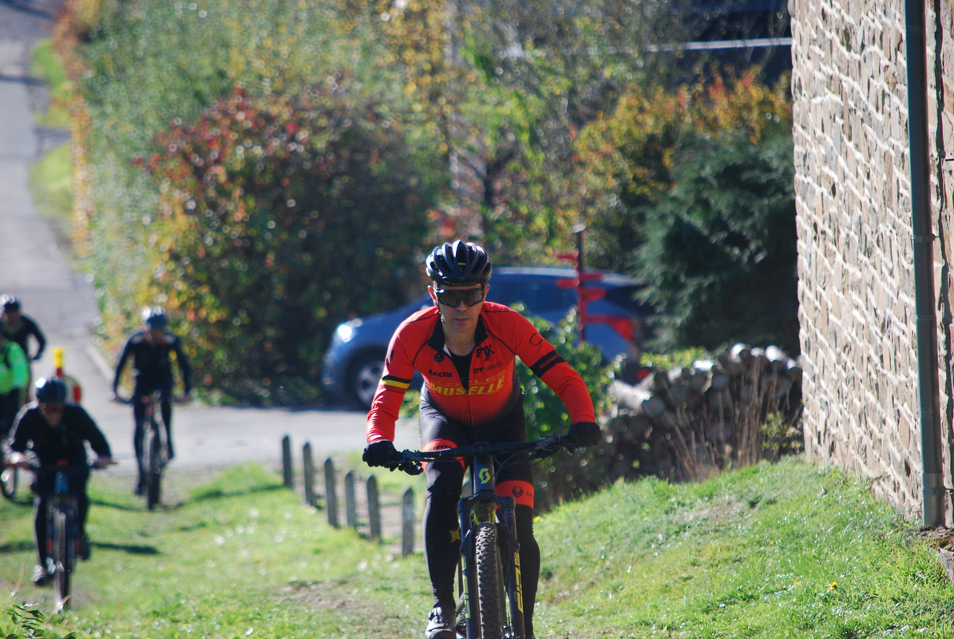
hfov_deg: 6.9
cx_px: 477
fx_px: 7960
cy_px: 320
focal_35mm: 300
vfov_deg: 4.6
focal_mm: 200
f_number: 5.6
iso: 360
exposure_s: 1/500
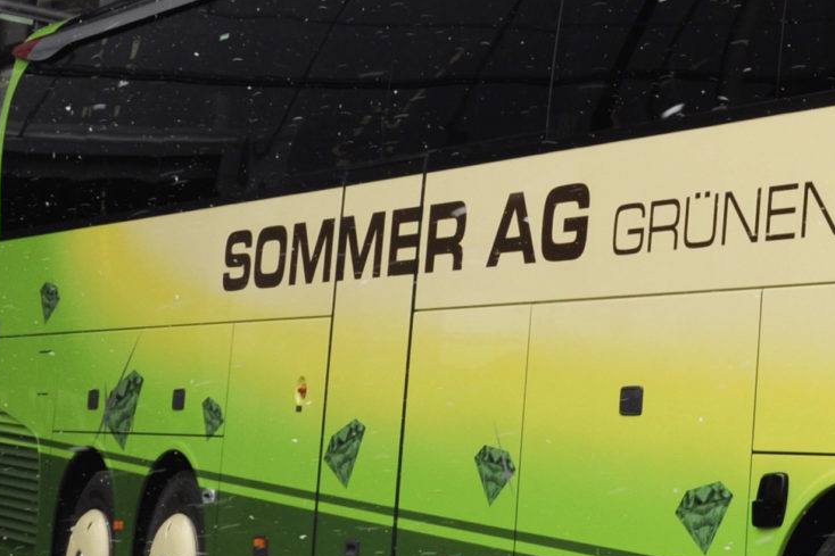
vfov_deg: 11.9
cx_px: 1083
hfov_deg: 16.8
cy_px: 164
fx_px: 2667
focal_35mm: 115
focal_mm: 22
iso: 200
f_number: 5.6
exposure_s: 1/125
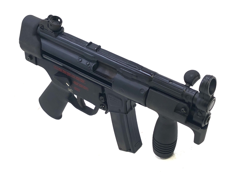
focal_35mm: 28
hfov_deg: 63.4
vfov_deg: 49.8
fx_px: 189
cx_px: 117
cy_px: 88
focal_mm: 3.99
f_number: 1.8
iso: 32
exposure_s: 1/30
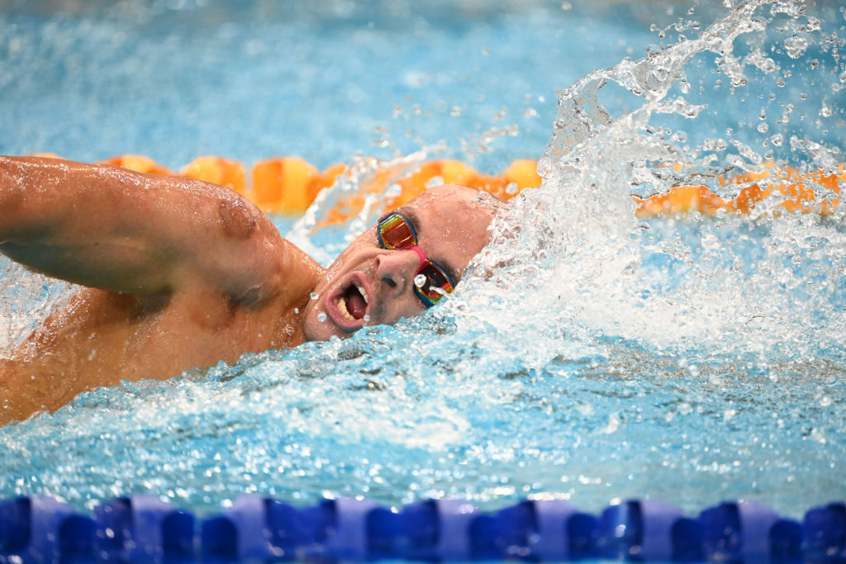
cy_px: 282
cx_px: 423
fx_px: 9401
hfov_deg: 5.2
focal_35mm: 400
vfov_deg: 3.4
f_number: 4
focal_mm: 400
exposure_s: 1/2000
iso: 6400
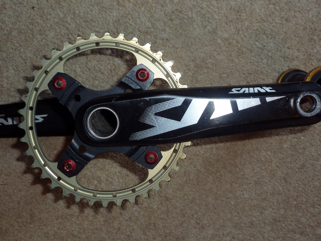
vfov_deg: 28.0
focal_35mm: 52
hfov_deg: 36.8
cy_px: 120
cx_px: 160
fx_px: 482
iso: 200
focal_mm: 8.5
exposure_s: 1/30
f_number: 3.8
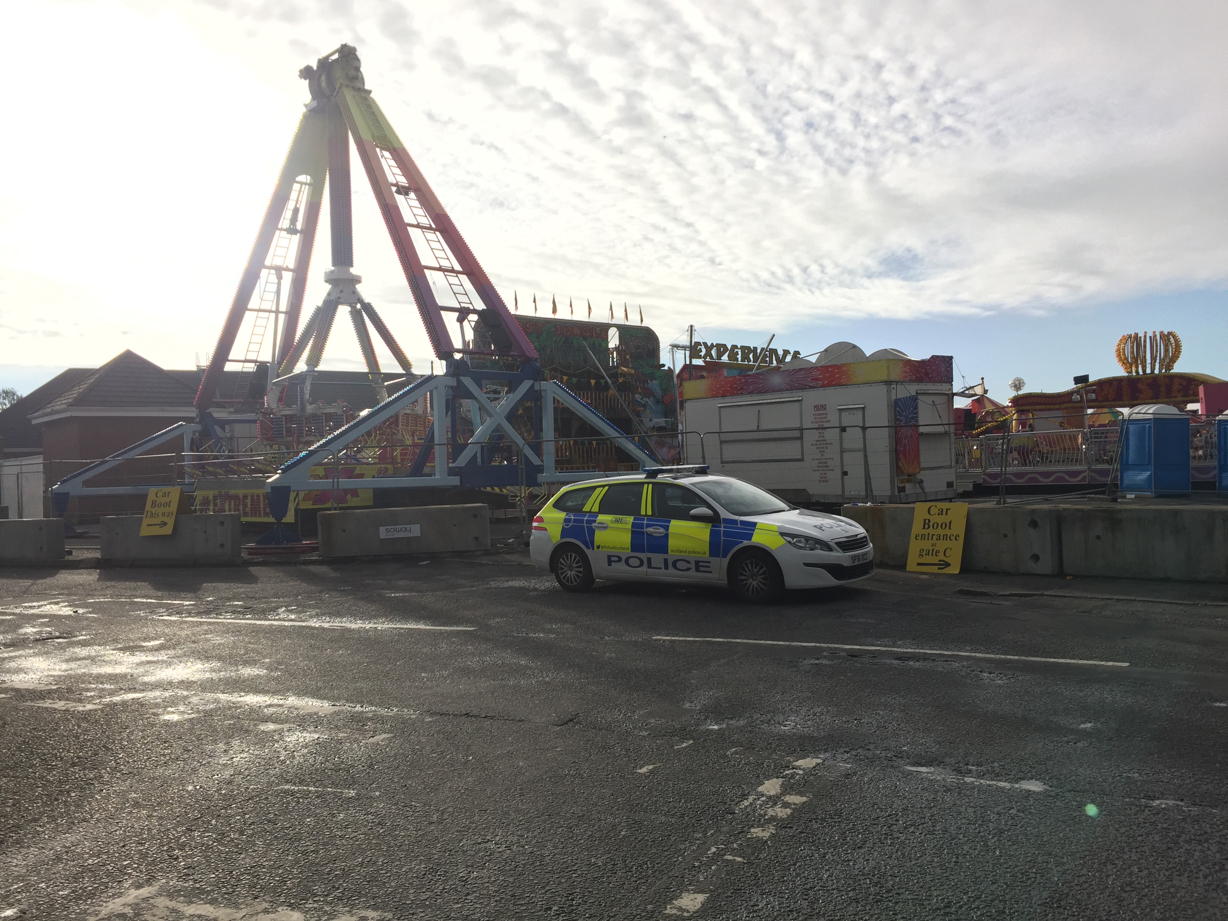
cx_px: 614
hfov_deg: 61.7
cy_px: 460
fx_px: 1029
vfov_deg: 48.2
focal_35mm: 29
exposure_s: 1/1647
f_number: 2.2
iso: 32
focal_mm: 4.15
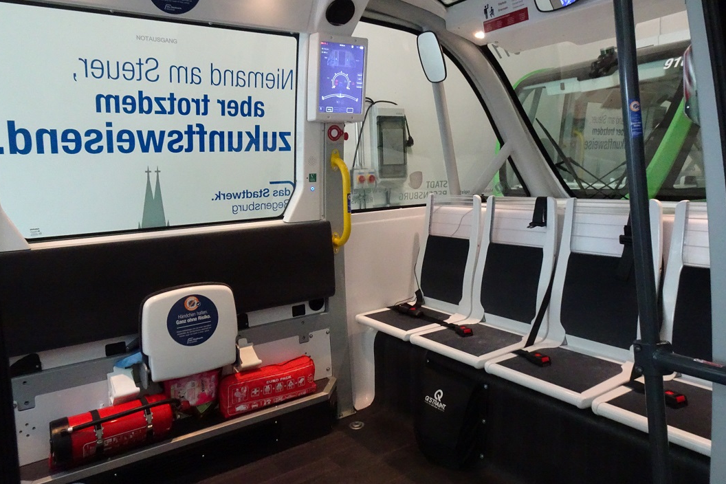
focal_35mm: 26
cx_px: 359
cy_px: 218
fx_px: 524
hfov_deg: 69.4
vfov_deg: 49.5
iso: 1250
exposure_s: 1/60
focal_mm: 4.1
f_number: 3.5
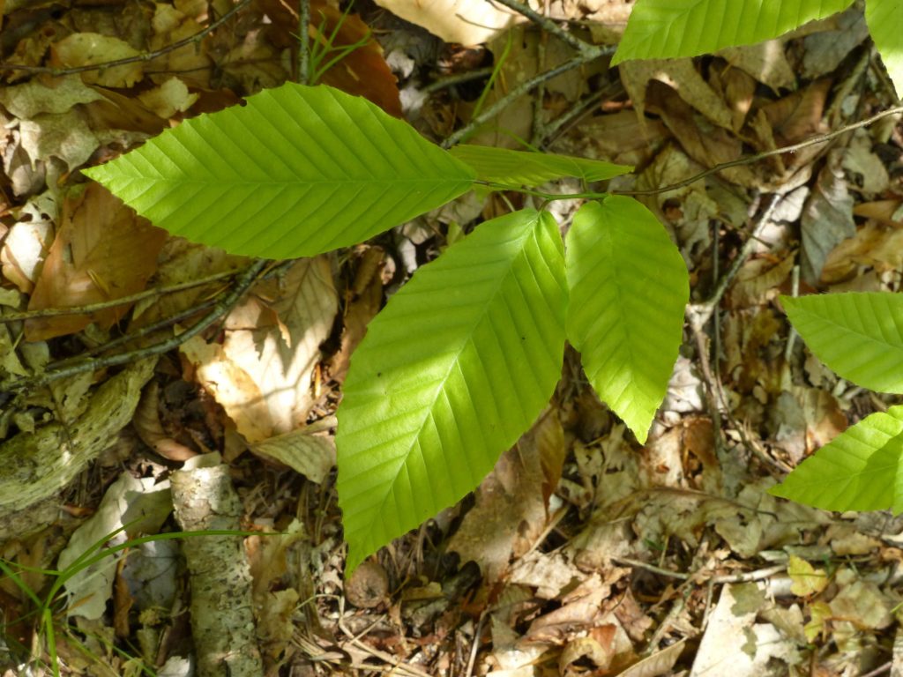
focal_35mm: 126
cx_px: 452
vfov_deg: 11.8
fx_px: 3287
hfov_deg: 15.6
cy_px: 338
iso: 160
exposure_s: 1/320
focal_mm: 22.6
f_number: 4
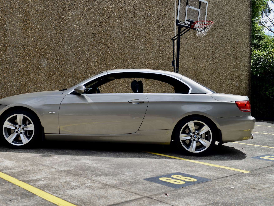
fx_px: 348
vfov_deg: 32.9
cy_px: 103
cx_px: 123
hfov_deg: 42.9
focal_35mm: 44
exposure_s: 1/250
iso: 100
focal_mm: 40
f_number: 6.3
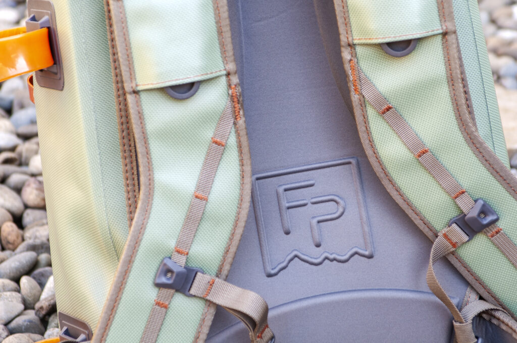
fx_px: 1721
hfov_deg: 17.1
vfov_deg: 11.4
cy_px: 172
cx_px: 258
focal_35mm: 120
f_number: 8
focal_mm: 80
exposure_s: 1/20
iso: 200
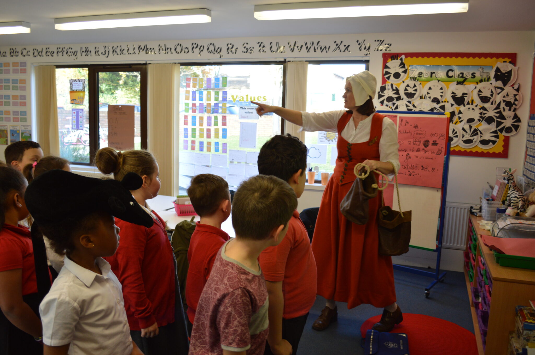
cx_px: 268
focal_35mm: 30
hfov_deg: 62.0
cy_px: 178
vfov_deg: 43.5
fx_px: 445
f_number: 4
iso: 400
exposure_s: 1/60
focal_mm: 20
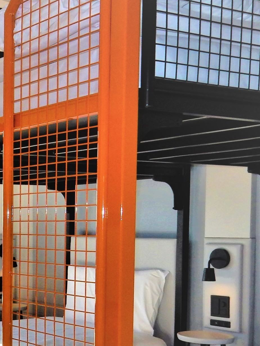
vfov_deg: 31.1
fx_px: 611
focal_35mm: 61
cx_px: -119
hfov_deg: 20.8
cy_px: 264
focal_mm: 4.5
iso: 125
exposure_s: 1/320
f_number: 3.7
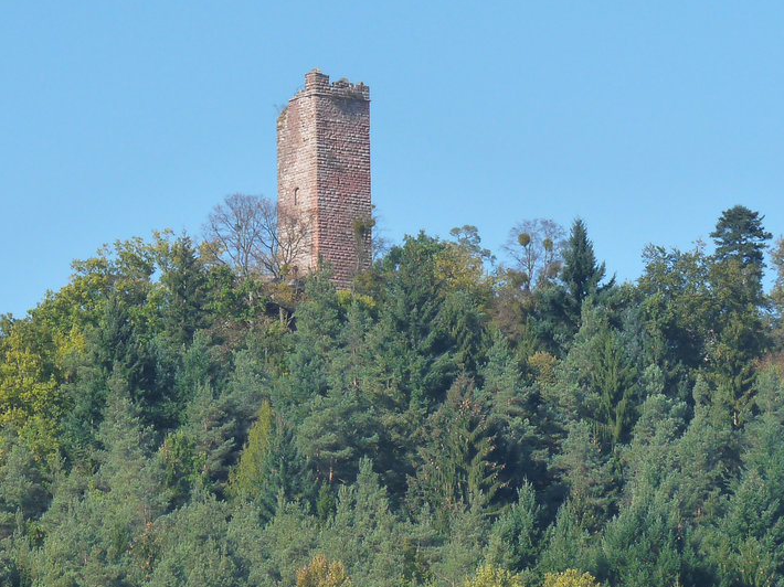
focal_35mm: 176
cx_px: 280
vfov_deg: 8.4
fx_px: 3985
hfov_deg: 11.2
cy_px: 329
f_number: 5.6
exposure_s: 1/400
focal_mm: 21.6
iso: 160
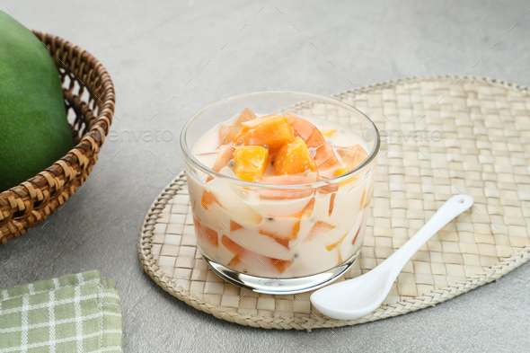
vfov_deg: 25.5
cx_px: 265
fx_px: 780
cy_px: 176
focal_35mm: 53
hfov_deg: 37.5
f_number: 11
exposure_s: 1/100
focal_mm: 35
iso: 400
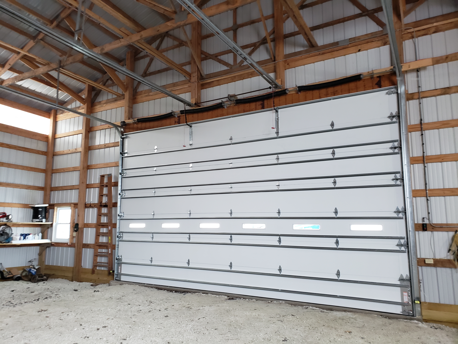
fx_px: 344
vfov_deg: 53.1
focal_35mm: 26
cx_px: 229
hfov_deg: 67.3
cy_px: 172
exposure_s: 1/40
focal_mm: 4.3
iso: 320
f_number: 2.4
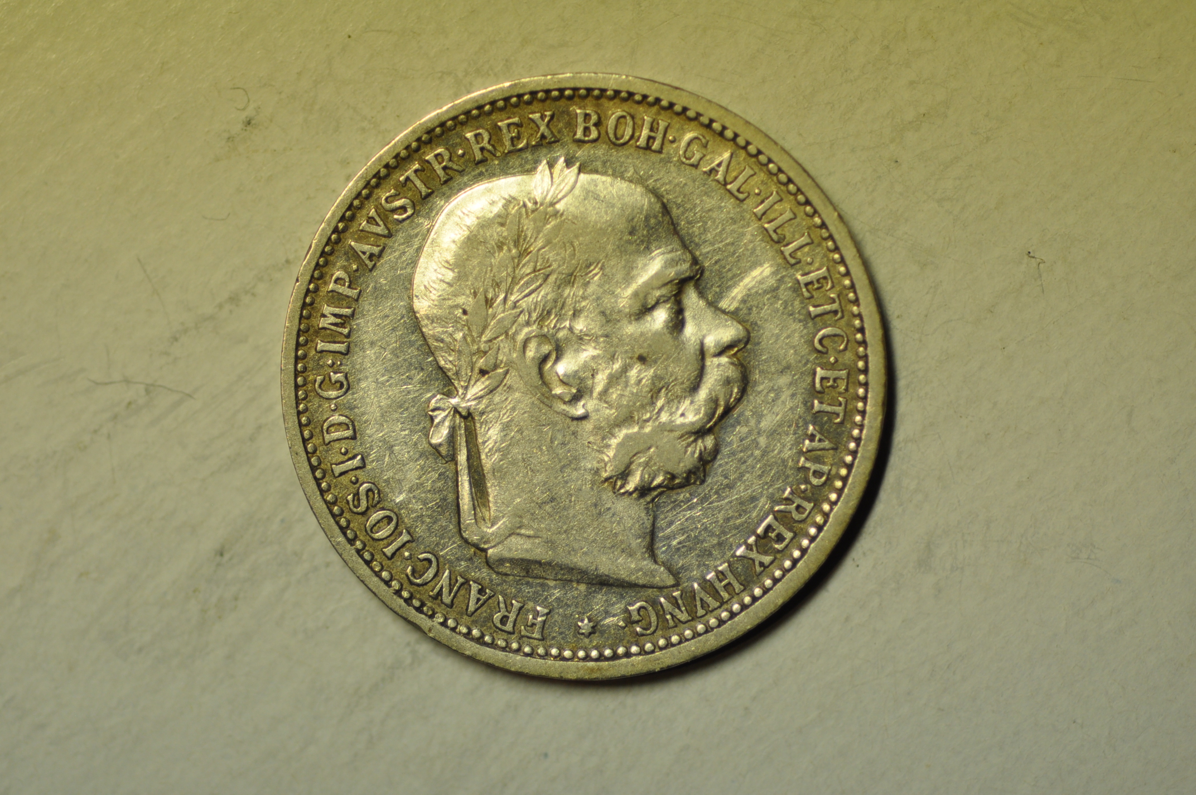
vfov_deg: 15.2
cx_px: 598
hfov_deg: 22.6
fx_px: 2986
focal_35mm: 90
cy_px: 398
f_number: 4.5
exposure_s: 1/320
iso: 400
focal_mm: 60
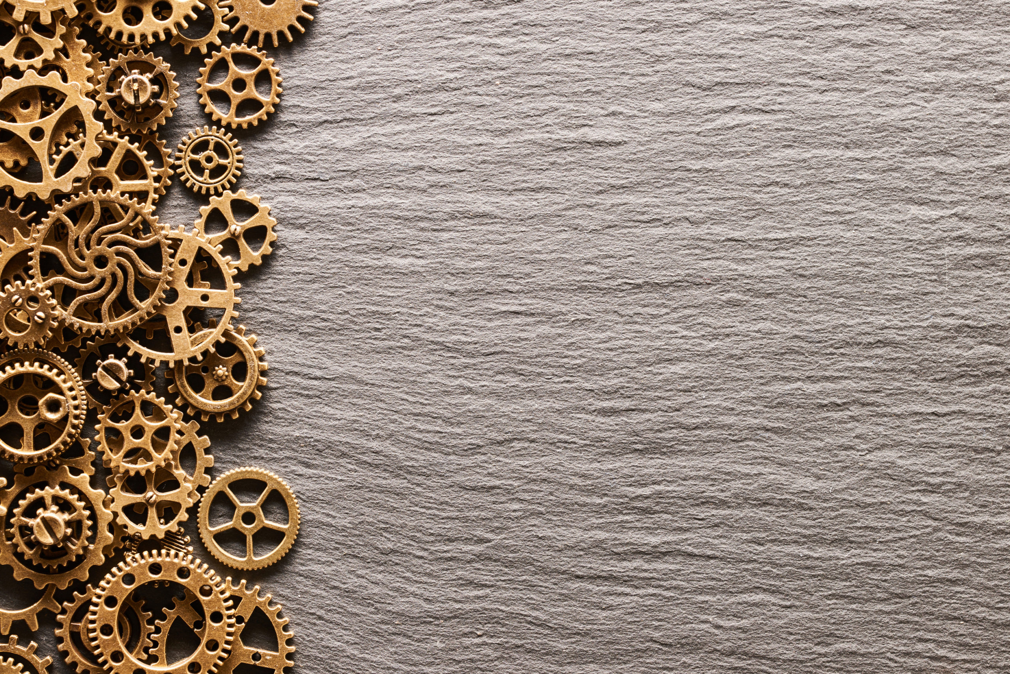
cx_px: 505
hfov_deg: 23.9
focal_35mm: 85
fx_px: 2385
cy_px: 337
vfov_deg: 16.1
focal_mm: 85
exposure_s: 1/160
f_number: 11
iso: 100
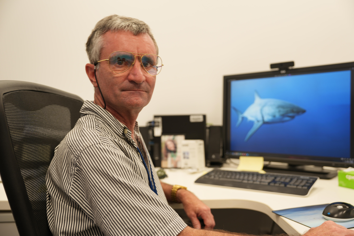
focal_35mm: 35
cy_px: 118
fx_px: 344
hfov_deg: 54.4
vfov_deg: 37.8
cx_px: 177
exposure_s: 1/40
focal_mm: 35
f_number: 2.8
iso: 100
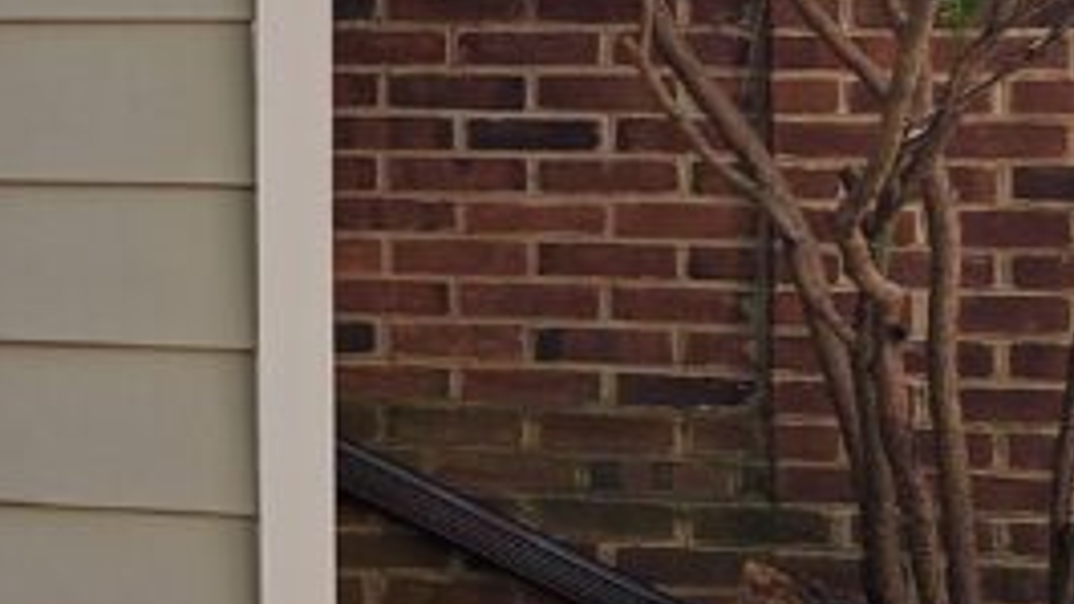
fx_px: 2876
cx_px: -948
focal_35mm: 101
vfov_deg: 11.9
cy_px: 81
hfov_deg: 16.9
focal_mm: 5.23
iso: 50
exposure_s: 1/151
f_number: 1.8
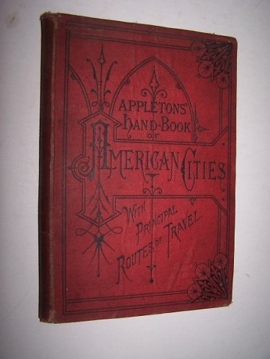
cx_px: 135
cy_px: 180
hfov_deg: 37.7
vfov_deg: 49.0
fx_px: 395
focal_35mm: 38
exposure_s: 1/60
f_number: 2.8
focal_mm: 6.3
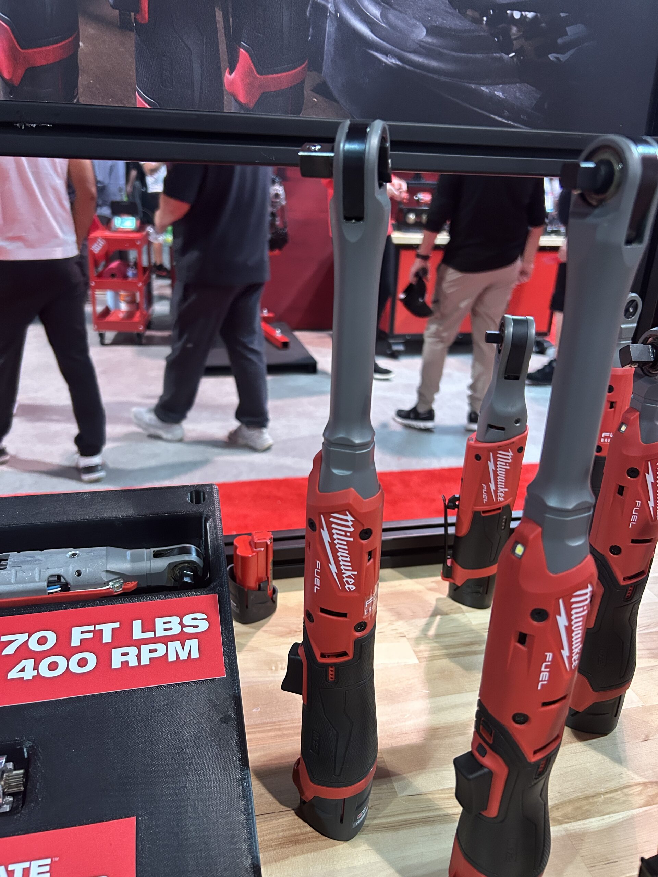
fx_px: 659
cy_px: 438
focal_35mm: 26
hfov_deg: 53.1
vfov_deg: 67.3
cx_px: 329
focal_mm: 5.7
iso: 400
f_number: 1.5
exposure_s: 1/60
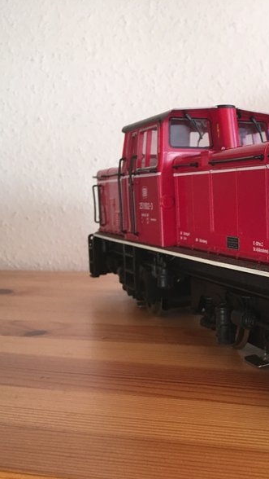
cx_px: 272
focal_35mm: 43
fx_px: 545
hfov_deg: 26.2
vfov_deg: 47.3
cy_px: 241
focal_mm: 4.15
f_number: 2.2
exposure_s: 1/33
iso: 64
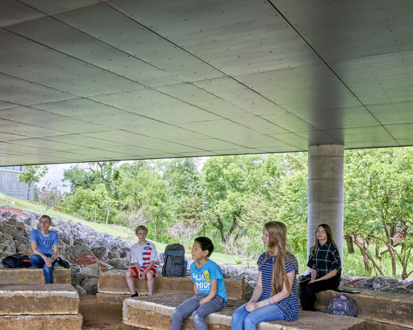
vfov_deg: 34.4
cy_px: 230
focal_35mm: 43
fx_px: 526
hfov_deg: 41.8
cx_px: 109
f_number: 7.1
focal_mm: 23
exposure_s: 1/250
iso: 100
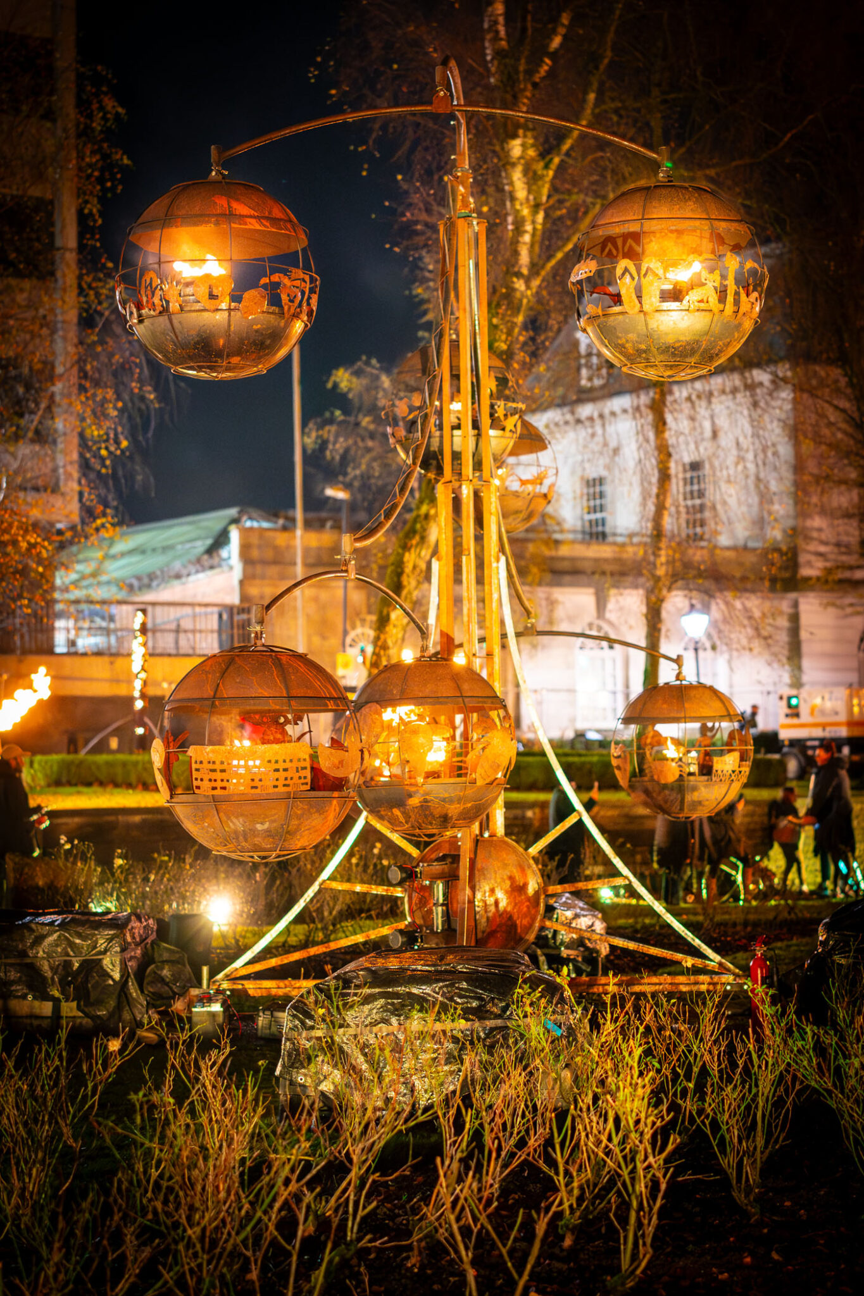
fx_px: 1800
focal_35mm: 50
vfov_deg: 39.6
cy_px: 648
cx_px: 432
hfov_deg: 27.0
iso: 6400
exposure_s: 1/100
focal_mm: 50
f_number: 1.8
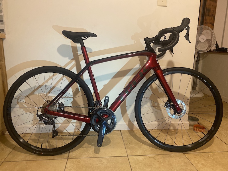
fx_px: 171
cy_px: 86
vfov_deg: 53.1
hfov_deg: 67.3
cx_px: 114
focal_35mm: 26
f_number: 1.8
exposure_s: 1/60
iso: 400
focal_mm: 4.25
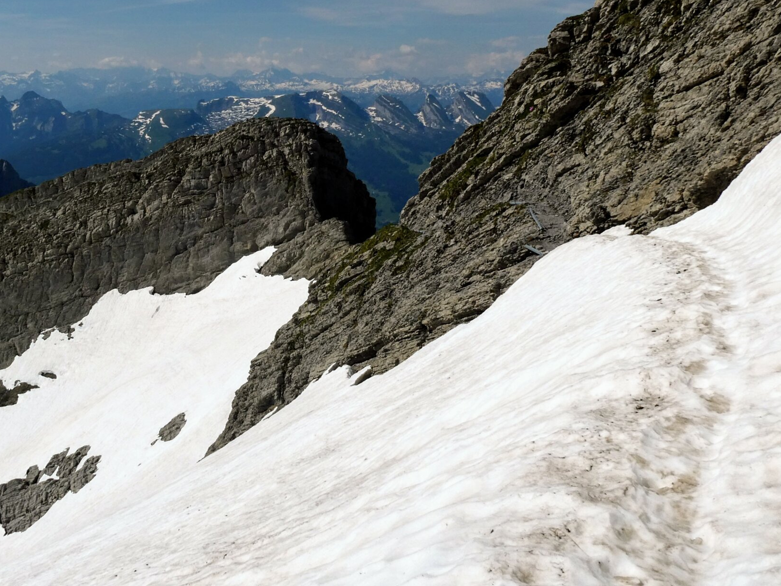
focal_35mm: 33
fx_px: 745
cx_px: 267
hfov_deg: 54.3
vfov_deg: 42.7
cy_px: 233
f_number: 7.1
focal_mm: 4.3
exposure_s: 1/800
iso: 80
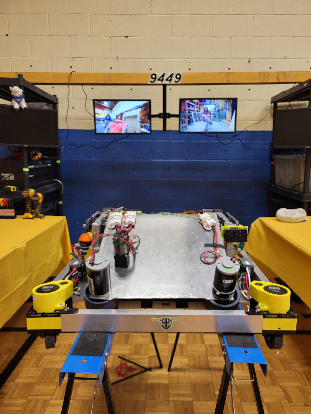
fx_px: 311
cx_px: 156
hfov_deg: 53.1
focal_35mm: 26
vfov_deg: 67.3
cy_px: 207
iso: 250
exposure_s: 1/60
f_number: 1.8
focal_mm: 5.4
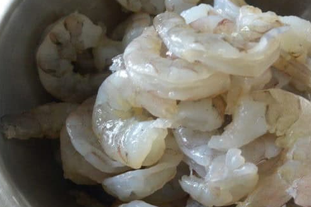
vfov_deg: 27.0
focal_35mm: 50
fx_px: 432
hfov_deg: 39.2
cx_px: 203
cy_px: 104
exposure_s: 1/60
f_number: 3.8
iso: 560
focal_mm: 12.2
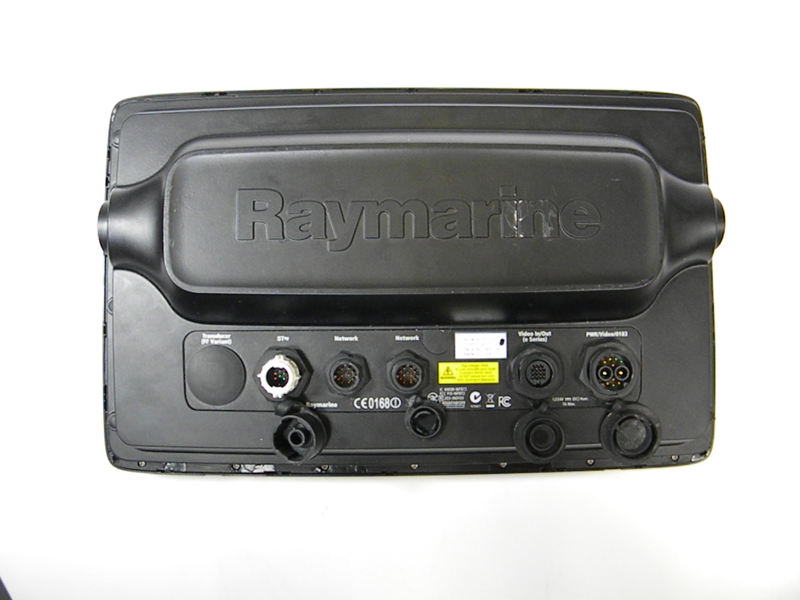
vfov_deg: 49.7
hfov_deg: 63.4
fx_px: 647
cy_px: 300
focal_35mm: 28
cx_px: 400
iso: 720
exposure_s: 1/170
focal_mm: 5
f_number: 3.5
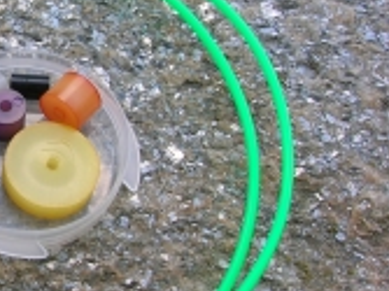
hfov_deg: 23.2
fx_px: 887
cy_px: 101
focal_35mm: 79
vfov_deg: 18.6
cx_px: -43
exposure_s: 1/59.2
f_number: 4.9
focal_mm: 5.7
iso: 50
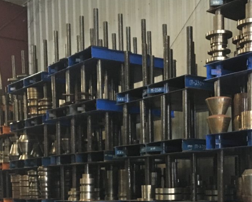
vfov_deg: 23.2
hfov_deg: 29.4
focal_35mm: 64
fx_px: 477
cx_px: 164
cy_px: 186
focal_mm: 4.15
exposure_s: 1/15
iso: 400
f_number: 2.2
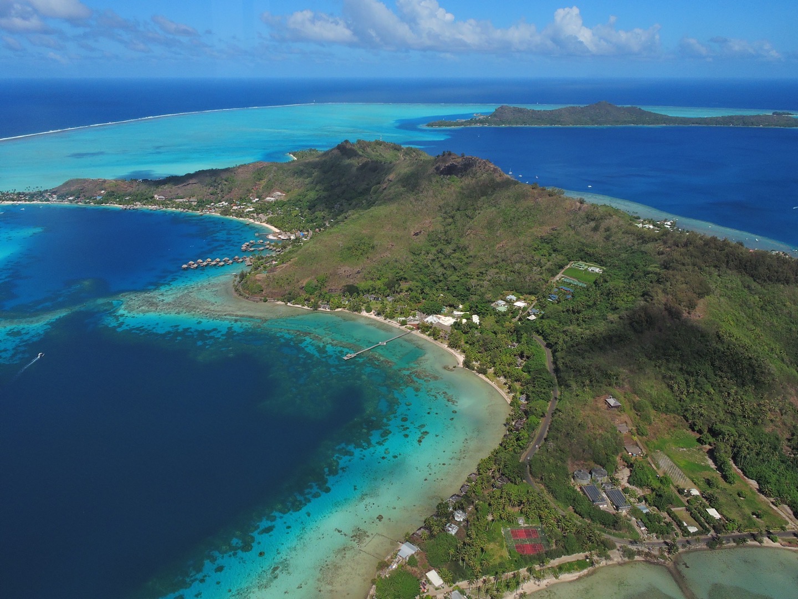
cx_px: 399
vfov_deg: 56.8
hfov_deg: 71.6
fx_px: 553
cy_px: 300
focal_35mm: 24
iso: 100
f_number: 4.8
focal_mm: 4.3
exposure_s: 1/320
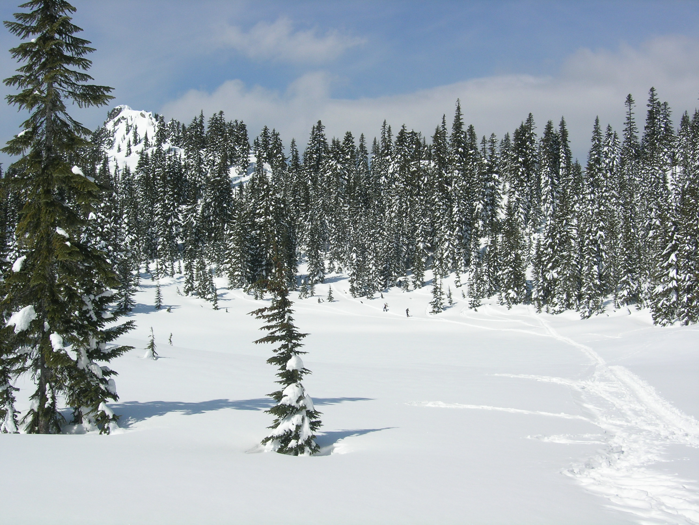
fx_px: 1030
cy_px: 262
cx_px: 350
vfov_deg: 28.6
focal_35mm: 51
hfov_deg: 37.5
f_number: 5.4
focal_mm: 10.6
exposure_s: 1/976
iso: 64
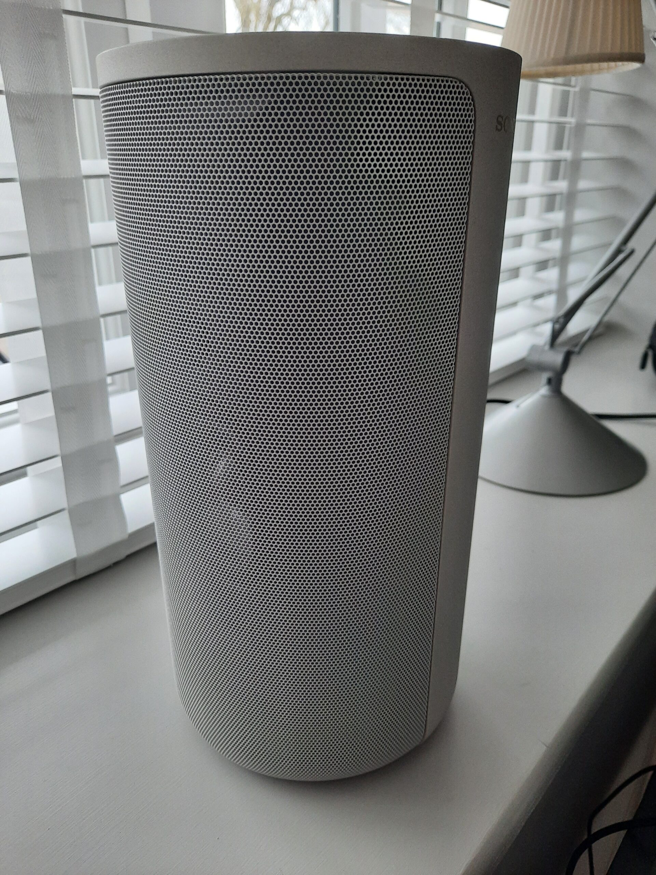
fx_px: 632
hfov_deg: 54.9
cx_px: 328
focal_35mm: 25
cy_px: 438
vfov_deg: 69.4
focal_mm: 4.6
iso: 250
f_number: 2
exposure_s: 1/40
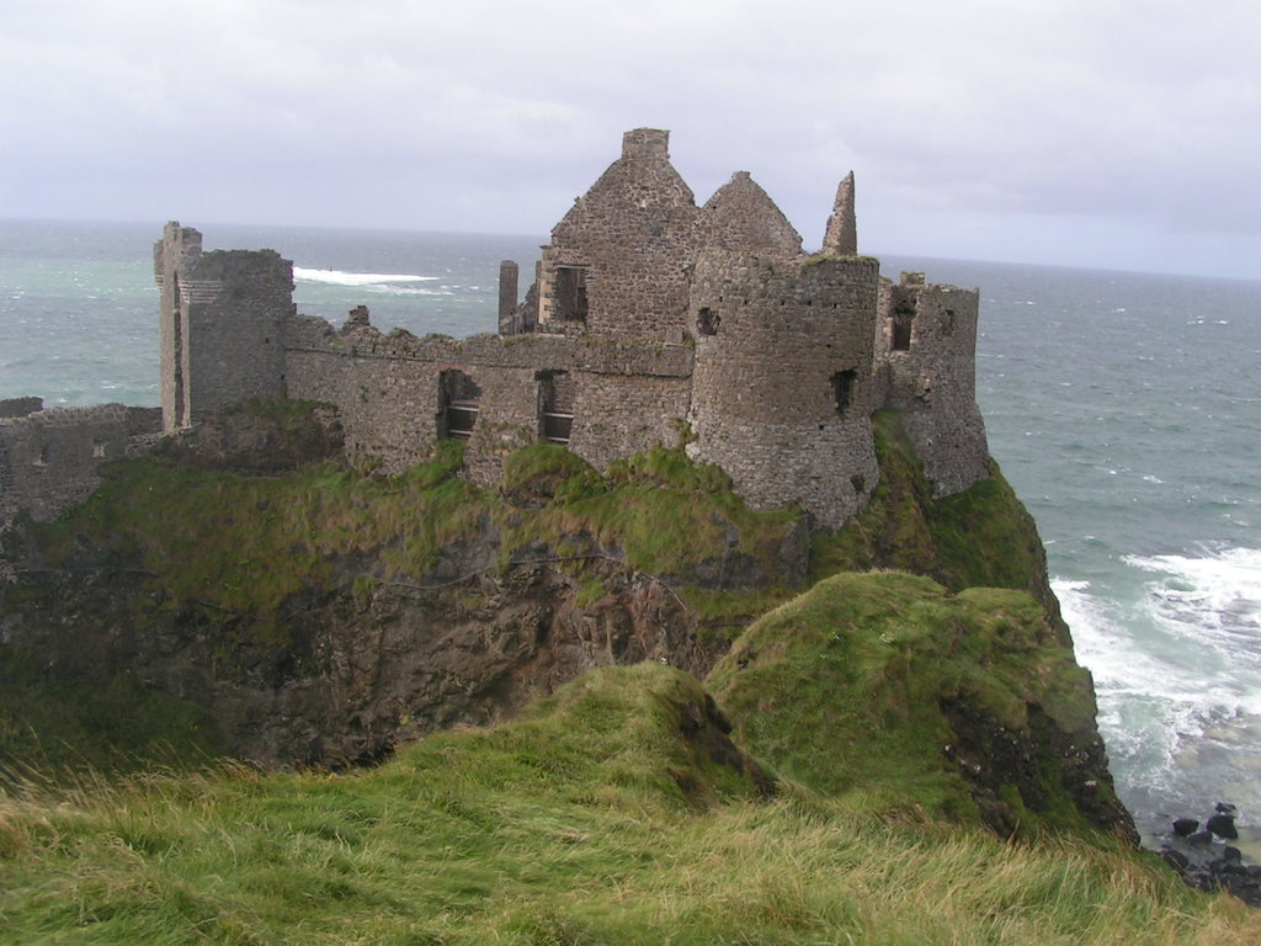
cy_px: 473
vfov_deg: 37.7
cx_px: 630
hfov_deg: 49.0
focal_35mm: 38
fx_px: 1384
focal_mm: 5.8
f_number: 5.6
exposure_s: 1/160
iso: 50
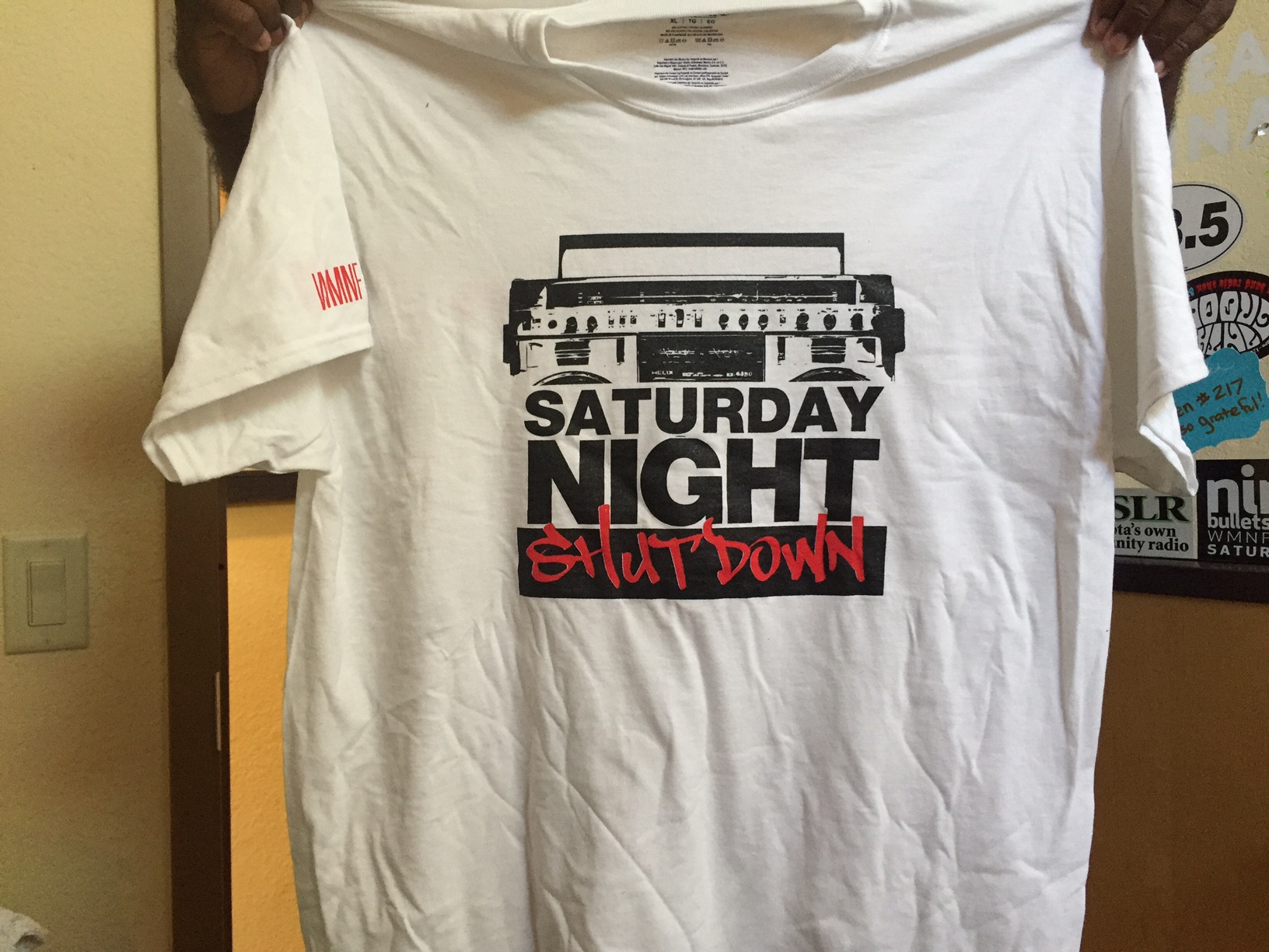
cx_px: 634
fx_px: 1063
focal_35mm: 29
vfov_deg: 48.2
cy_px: 476
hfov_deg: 61.7
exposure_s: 1/30
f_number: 2.2
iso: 160
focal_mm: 4.15
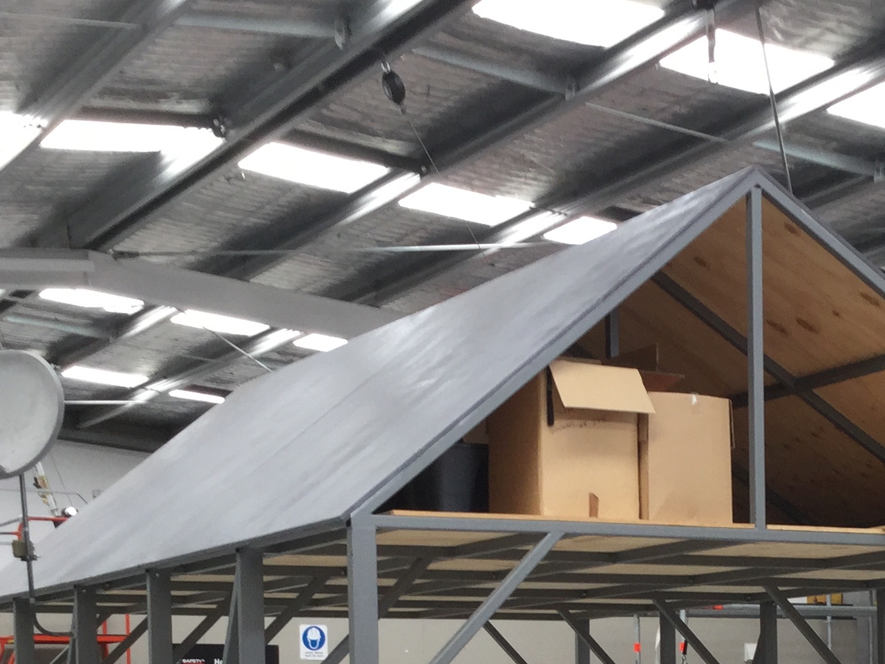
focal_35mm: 79
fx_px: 2020
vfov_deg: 17.9
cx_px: 652
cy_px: 756
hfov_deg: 24.5
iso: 32
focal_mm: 3.3
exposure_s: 1/50
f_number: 2.4
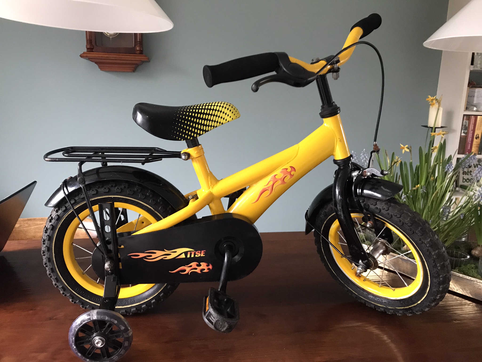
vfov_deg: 49.7
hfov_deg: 63.4
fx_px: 390
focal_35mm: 28
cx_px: 241
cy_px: 181
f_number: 1.8
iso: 100
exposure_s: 1/13
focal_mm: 3.99
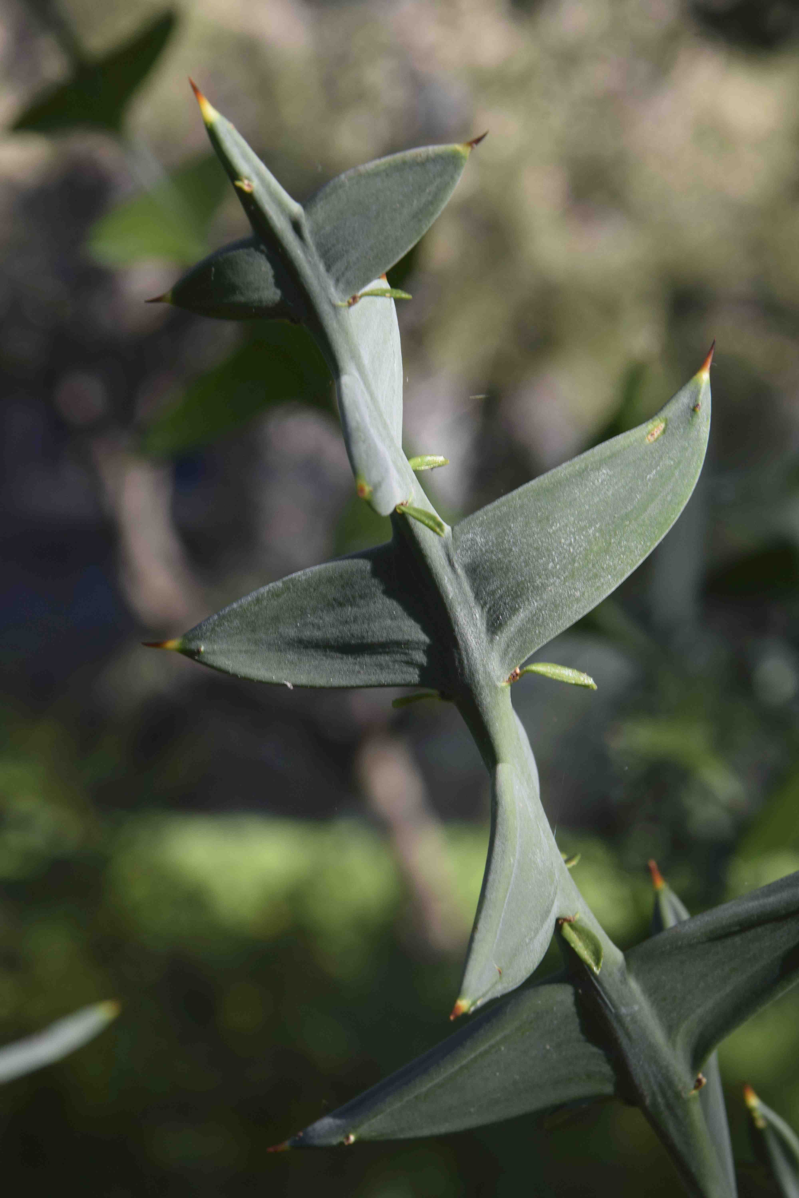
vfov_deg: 13.7
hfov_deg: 9.1
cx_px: 400
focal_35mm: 150
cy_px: 599
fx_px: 4993
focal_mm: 100
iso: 500
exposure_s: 1/100
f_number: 16
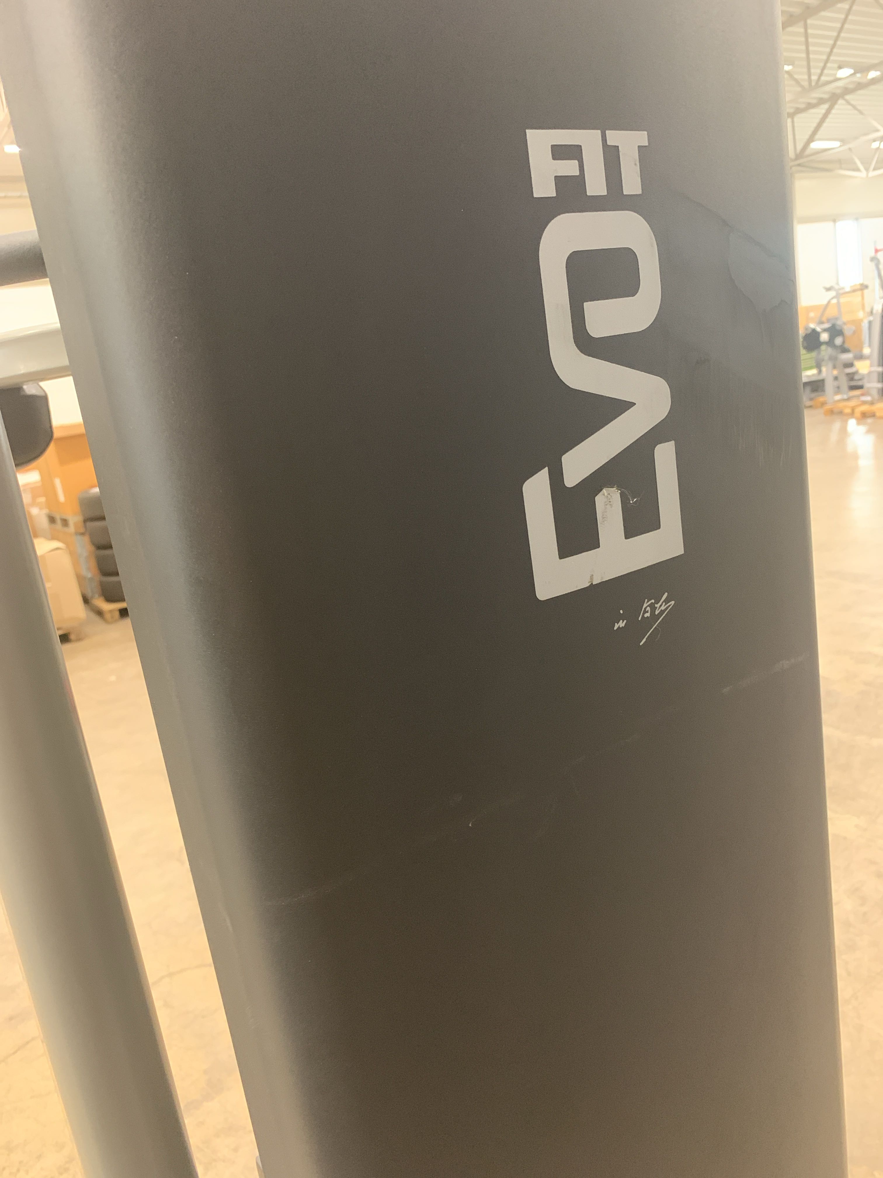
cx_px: 442
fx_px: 884
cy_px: 589
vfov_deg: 67.3
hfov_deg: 53.1
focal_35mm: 26
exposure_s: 1/31
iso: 400
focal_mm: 4.25
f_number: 1.8
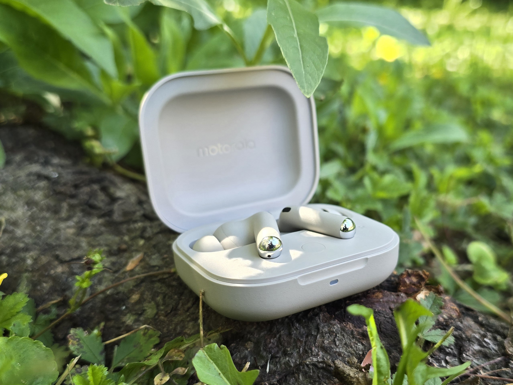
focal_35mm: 23
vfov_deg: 58.9
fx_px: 341
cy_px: 192
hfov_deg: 73.9
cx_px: 256
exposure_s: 1/182
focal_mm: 6.3
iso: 80
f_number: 1.7
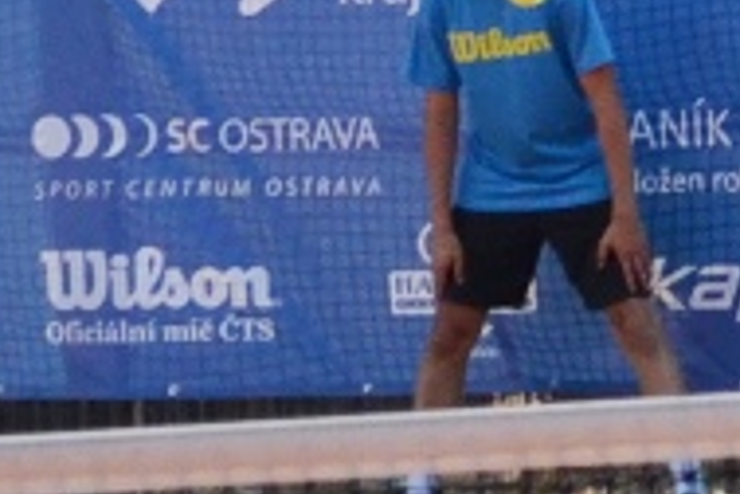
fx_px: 7196
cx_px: 1351
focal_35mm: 350
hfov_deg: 5.8
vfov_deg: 3.9
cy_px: -124
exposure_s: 1/2500
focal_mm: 55
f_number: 8
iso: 1600
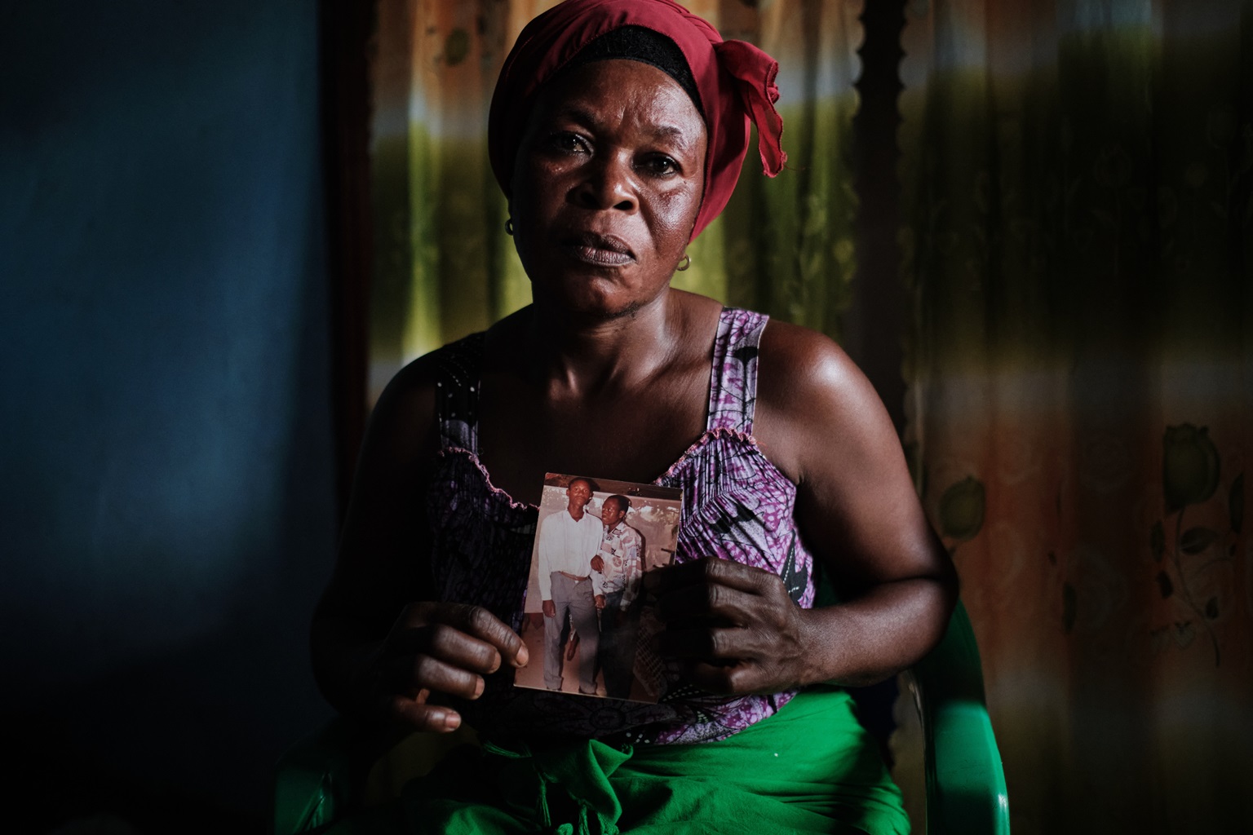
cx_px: 626
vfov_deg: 37.9
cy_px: 418
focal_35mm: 35
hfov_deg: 54.4
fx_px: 1218
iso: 1250
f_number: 1.4
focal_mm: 23
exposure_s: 1/500
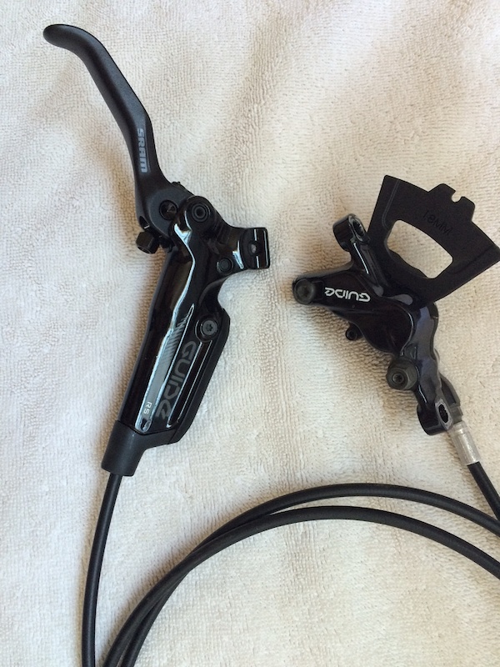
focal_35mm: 29
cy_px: 334
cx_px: 250
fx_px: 559
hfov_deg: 48.2
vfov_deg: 61.7
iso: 125
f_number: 2.2
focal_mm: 4.15
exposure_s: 1/30
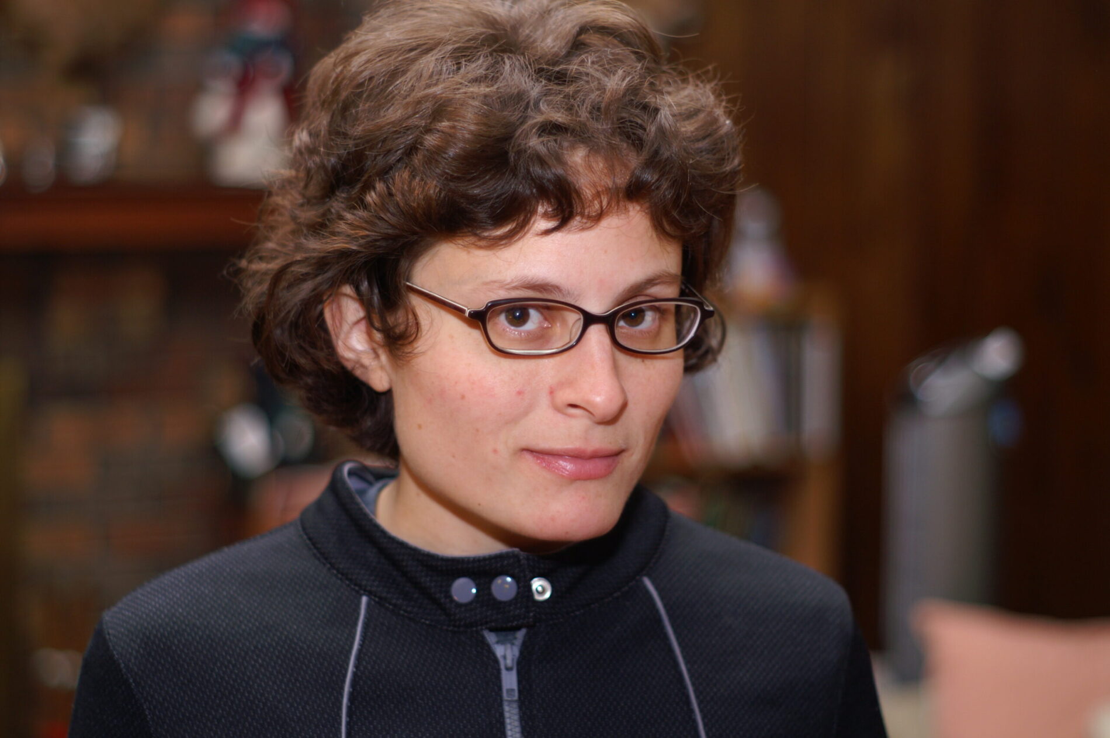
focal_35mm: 75
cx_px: 555
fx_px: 2310
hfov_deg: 27.0
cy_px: 369
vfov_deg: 18.1
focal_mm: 50
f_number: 1.7
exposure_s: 1/60
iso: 200
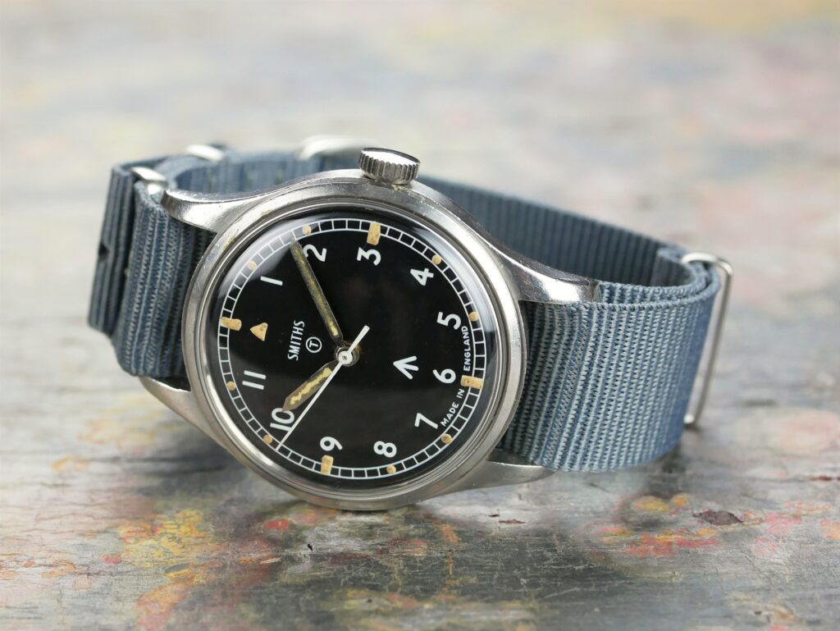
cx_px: 420
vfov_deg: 24.4
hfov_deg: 32.2
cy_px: 316
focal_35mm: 60
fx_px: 1457
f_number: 5
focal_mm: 30
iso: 800
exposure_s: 1/125
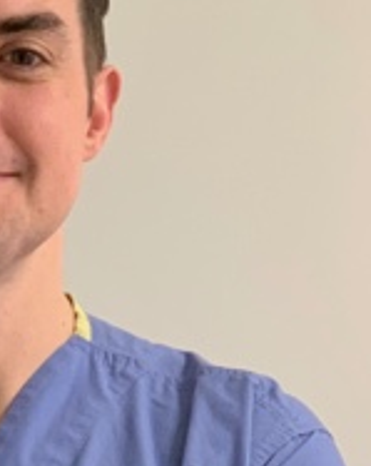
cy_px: 454
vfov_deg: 11.0
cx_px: 12
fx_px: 2394
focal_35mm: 174
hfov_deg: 8.8
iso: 250
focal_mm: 6
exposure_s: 1/60
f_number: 2.4
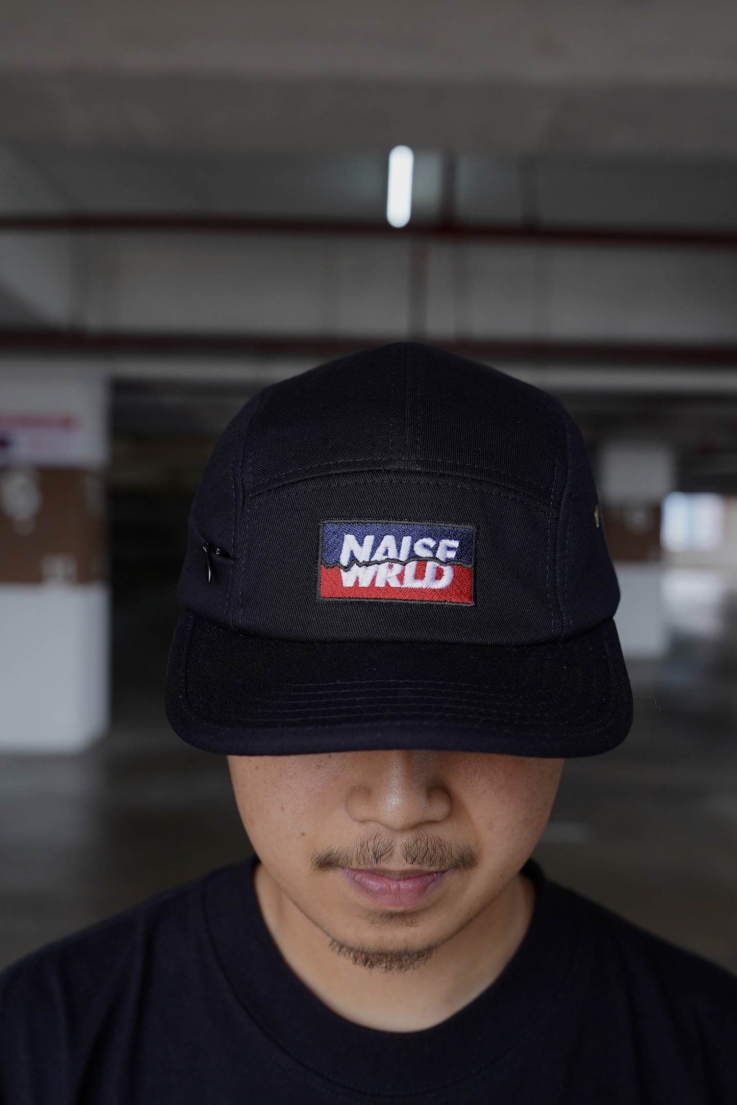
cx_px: 392
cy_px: 600
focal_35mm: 41
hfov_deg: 32.6
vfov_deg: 47.4
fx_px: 1259
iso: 400
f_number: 4.5
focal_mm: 37
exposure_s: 1/200
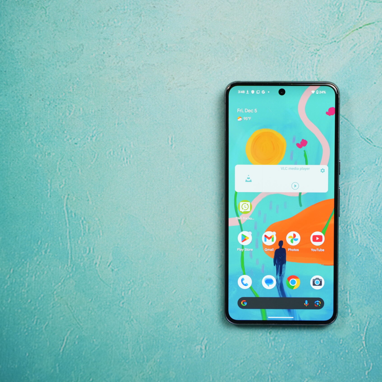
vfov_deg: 19.3
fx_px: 1124
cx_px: 271
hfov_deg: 19.2
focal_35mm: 90
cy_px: 190
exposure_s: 1/125
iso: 640
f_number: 3.5
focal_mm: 70
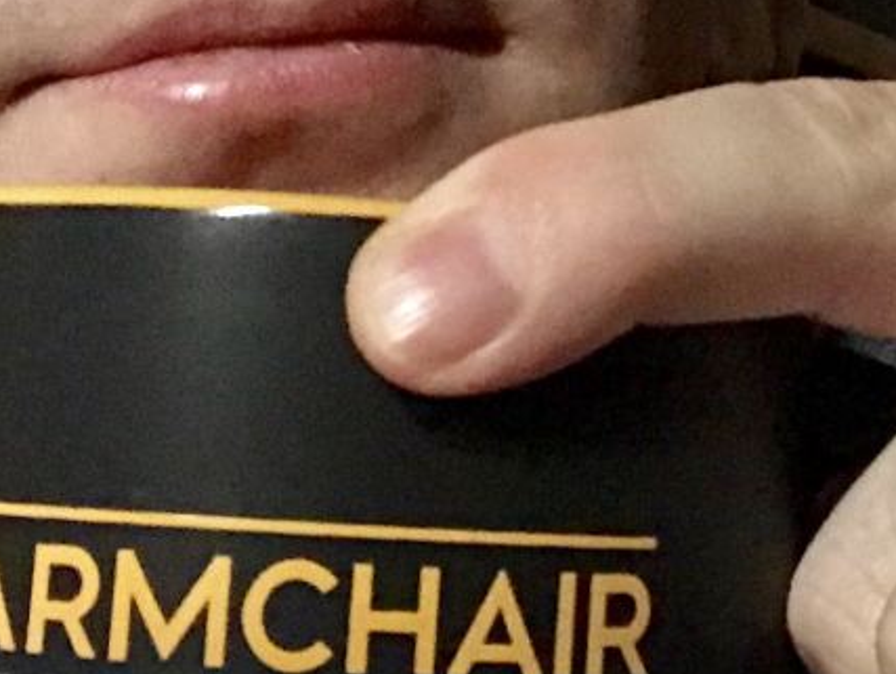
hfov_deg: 18.6
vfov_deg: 14.0
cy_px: 50
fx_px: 2720
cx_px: 661
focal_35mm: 105
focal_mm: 2.87
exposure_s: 1/15
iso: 640
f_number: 2.2
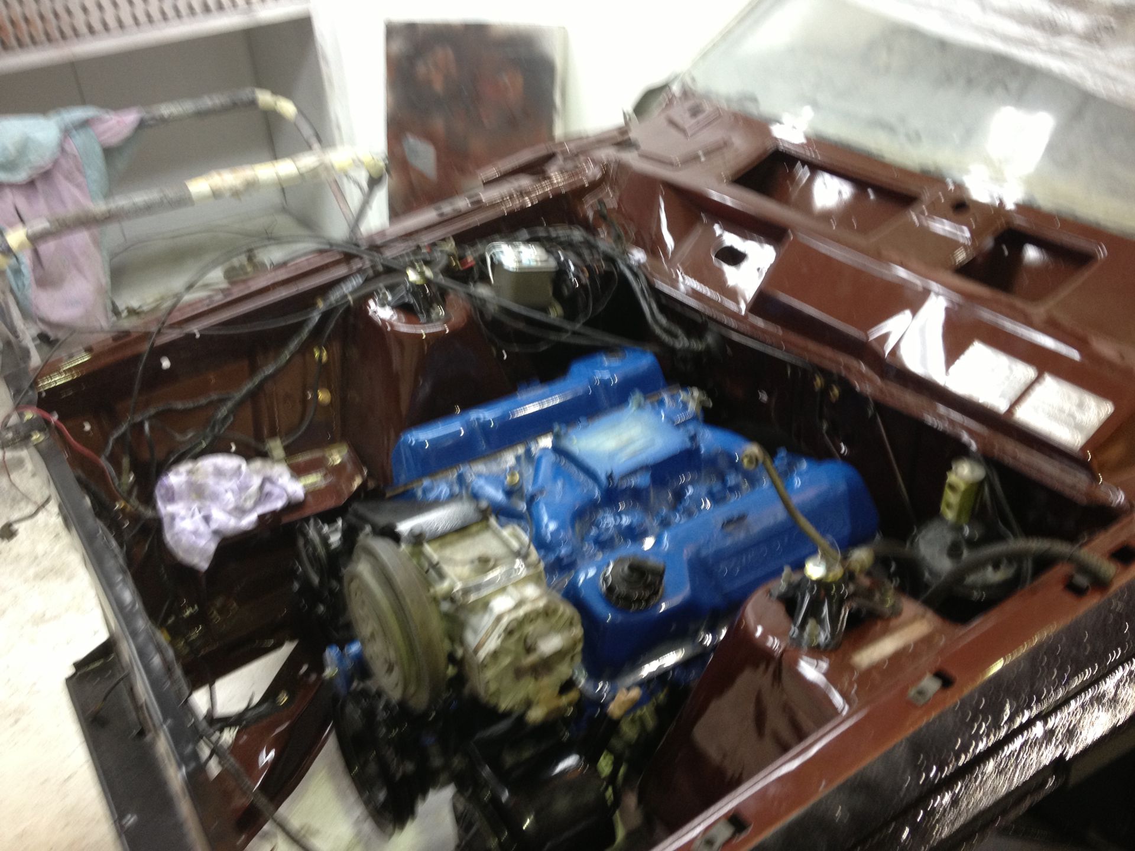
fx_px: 1148
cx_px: 568
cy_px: 426
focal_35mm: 35
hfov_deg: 52.6
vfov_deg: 40.7
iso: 100
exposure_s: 1/20
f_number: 2.4
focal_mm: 4.28
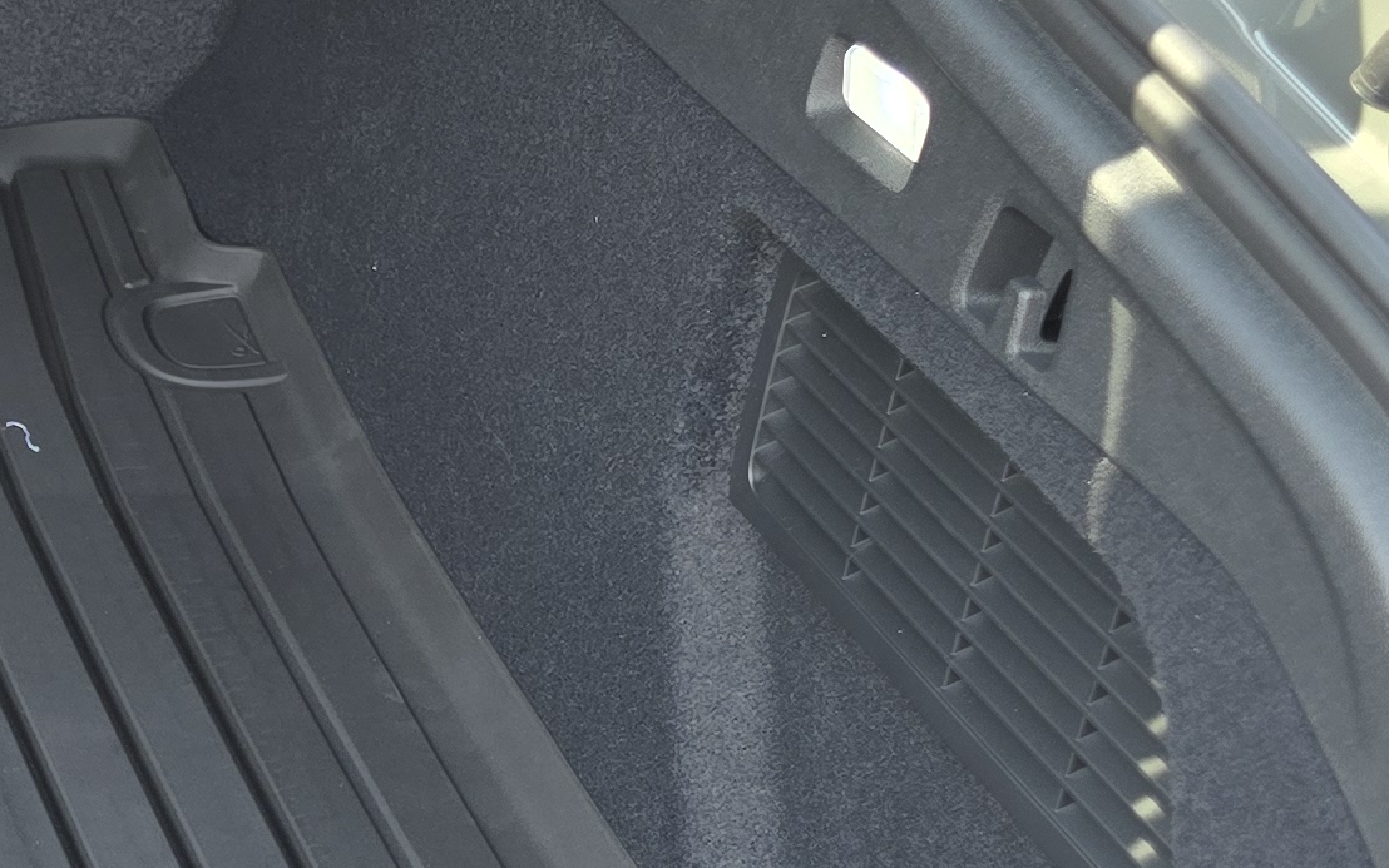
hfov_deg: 19.9
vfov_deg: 14.8
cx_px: -767
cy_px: 267
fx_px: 3332
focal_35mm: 88
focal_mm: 6.3
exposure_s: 1/180
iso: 20
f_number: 1.7
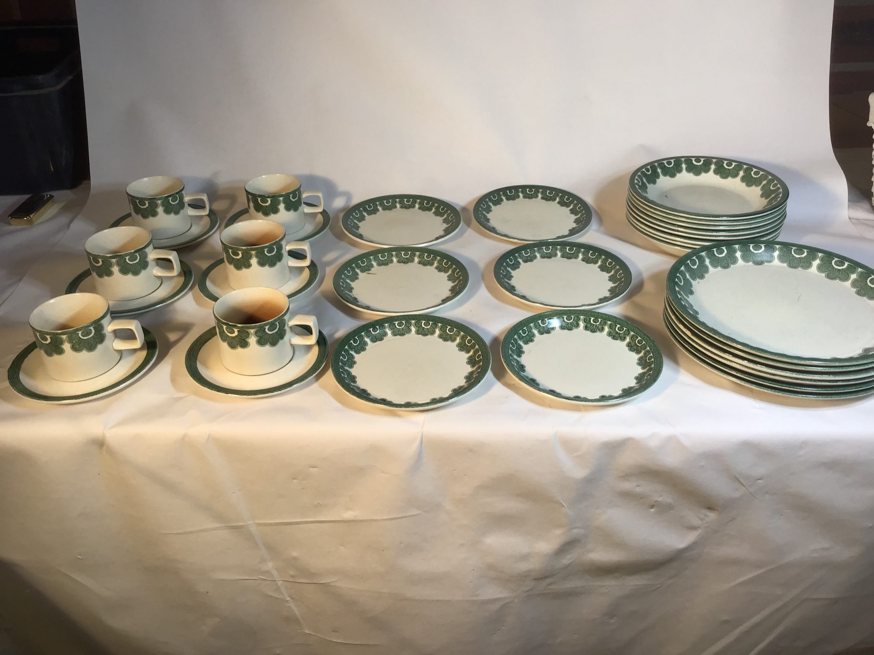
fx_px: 783
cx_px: 437
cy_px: 328
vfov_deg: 45.4
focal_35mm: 31
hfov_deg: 58.4
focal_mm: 3.3
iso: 25
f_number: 2.4
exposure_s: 1/173
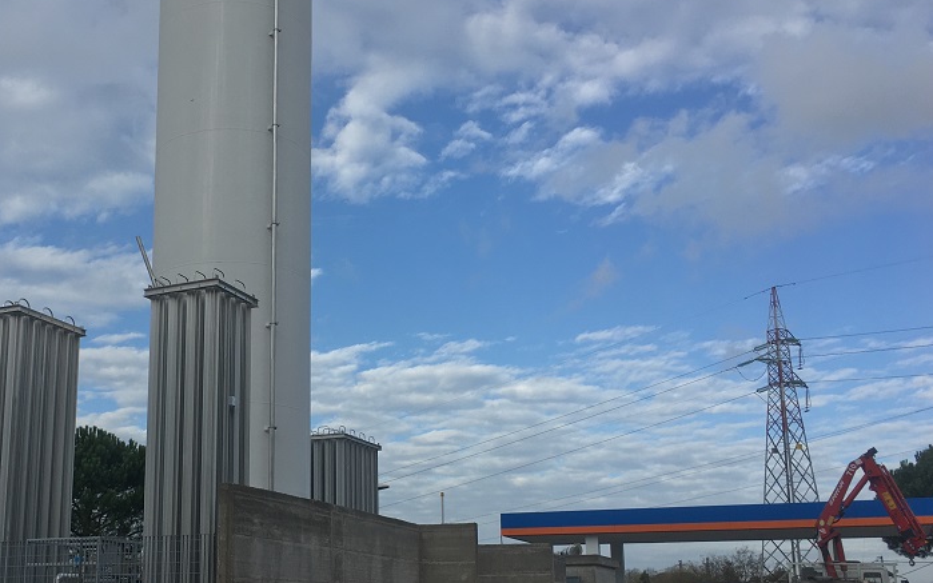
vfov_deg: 29.0
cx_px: 294
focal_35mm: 44
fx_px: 1119
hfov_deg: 44.4
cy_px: 395
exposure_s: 1/884
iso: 25
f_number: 2.2
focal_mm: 4.15
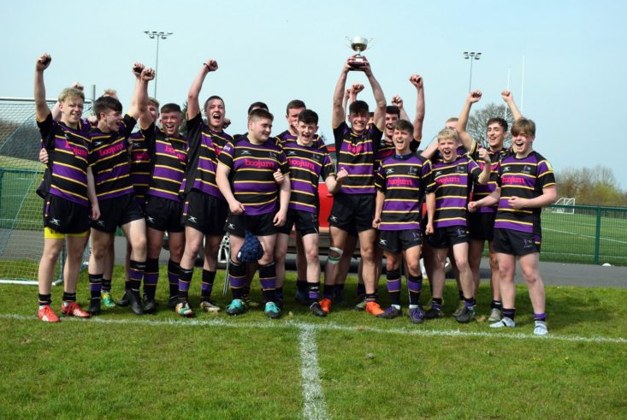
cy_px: 202
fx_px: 767
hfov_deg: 44.4
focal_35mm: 44
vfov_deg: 30.6
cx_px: 321
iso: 400
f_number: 6.3
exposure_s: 1/1600
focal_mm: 28
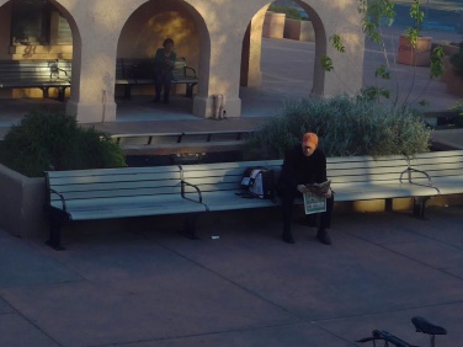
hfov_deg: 22.6
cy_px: -34
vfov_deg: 18.0
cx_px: -106
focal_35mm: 79
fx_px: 1057
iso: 80
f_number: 2.8
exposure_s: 1/160
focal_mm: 6
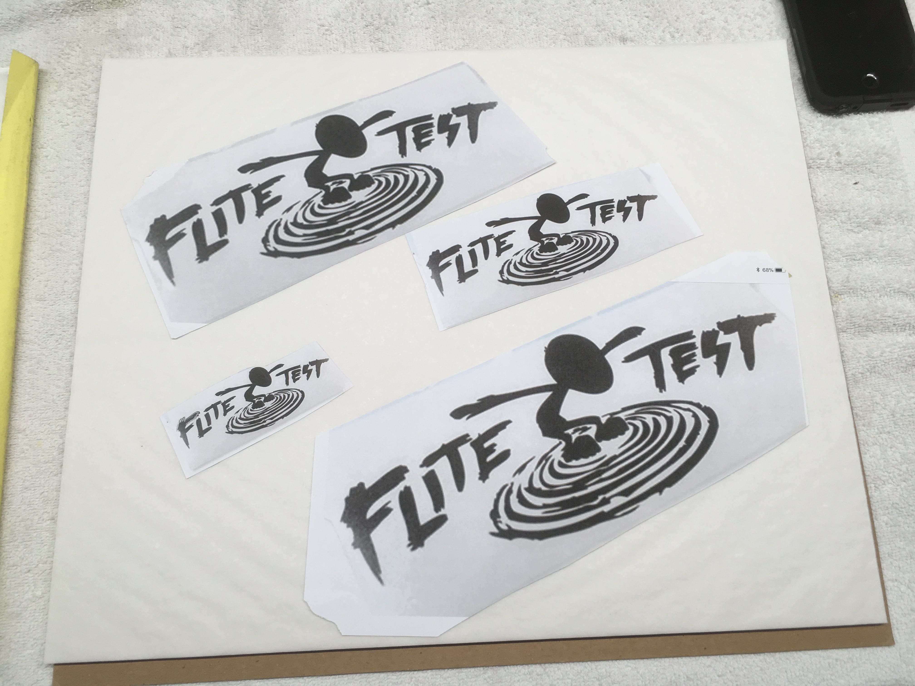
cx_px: 458
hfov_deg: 61.7
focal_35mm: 29
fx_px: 767
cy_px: 343
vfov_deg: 48.2
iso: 25
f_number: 2.2
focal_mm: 4.15
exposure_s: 1/60
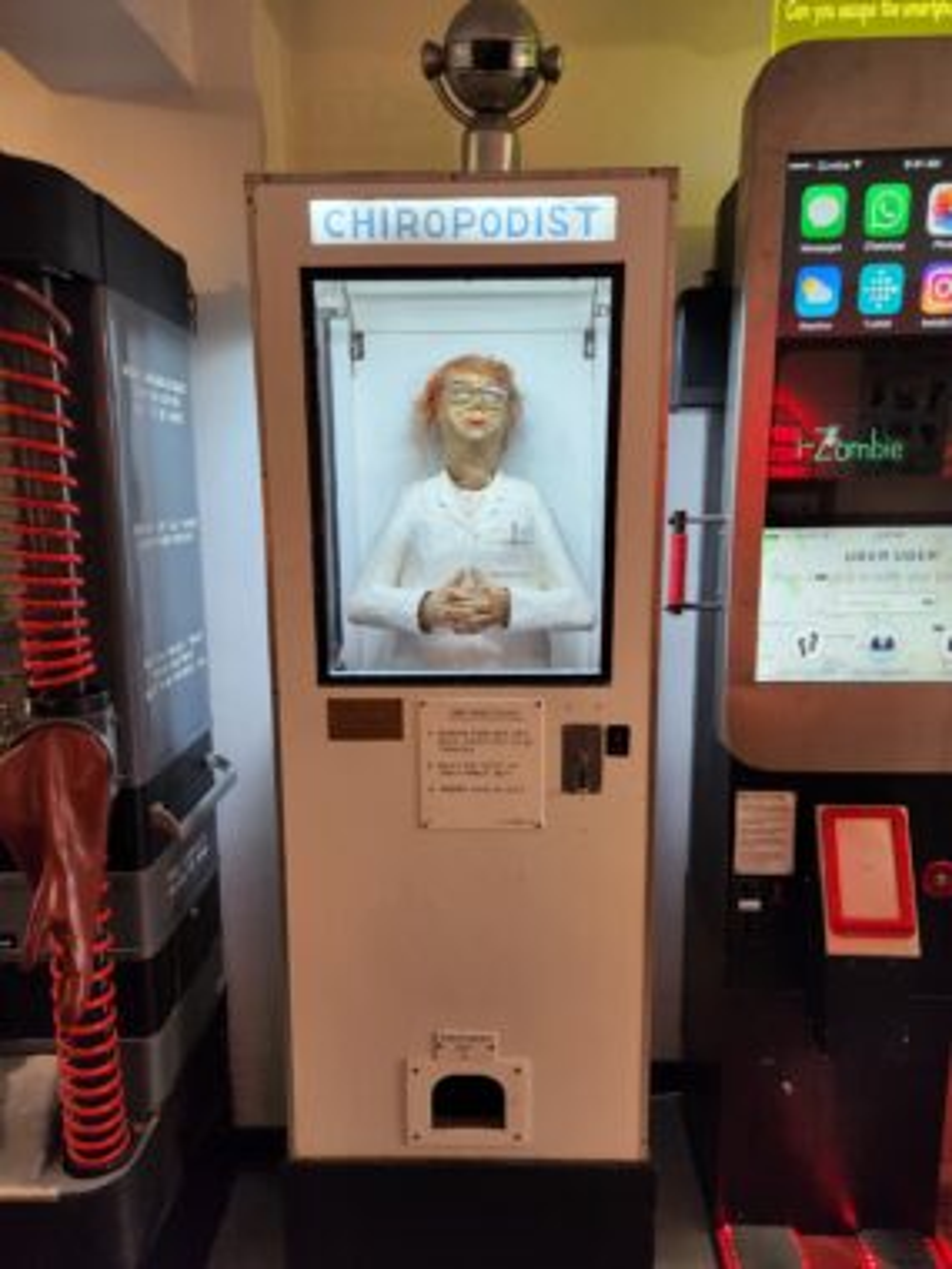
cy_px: 634
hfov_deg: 58.9
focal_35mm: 23
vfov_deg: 73.9
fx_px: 843
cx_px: 476
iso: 250
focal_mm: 5.4
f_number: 1.8
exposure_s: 1/100
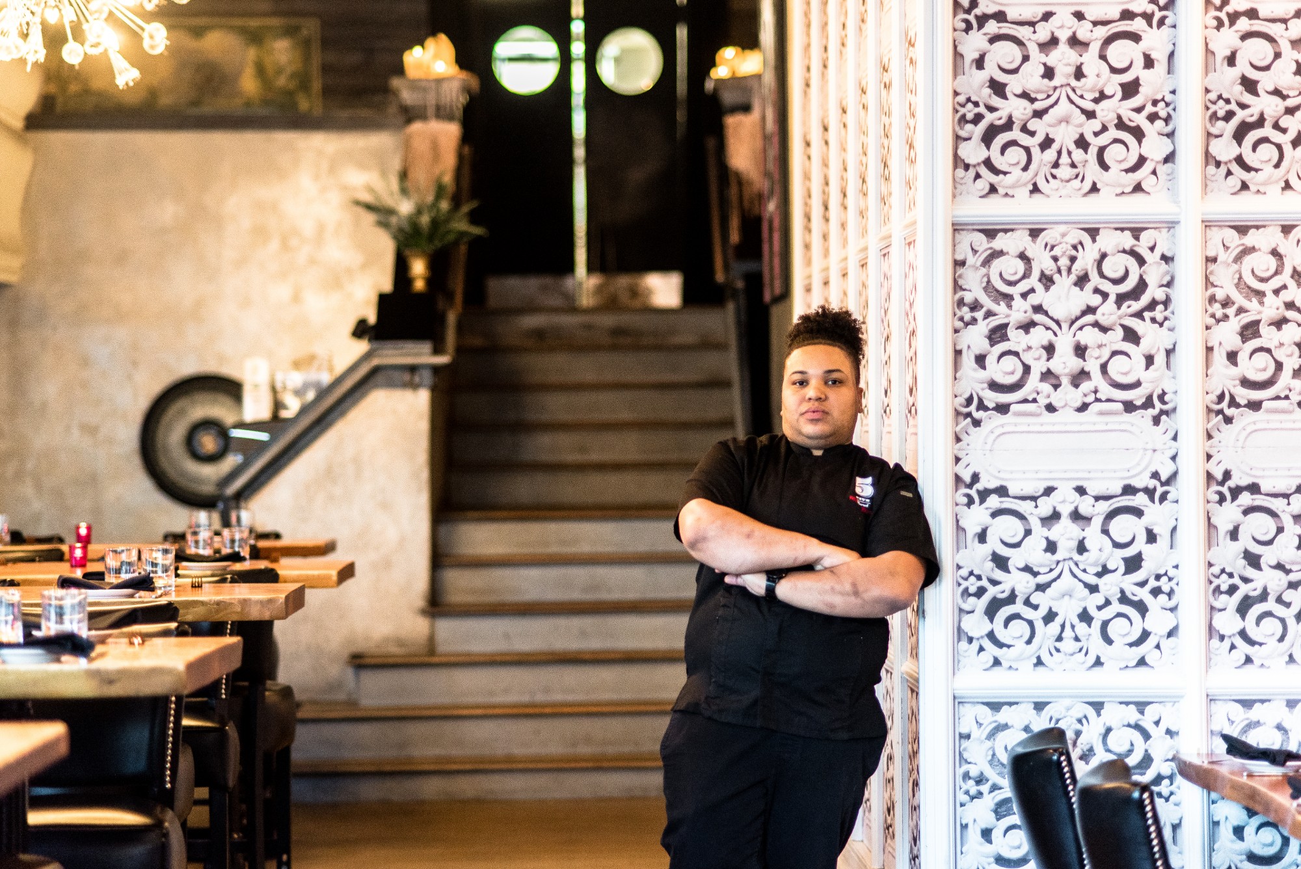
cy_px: 434
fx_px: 3073
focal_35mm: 85
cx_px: 650
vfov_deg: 16.1
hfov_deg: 23.9
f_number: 1.8
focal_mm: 85
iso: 1000
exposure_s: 1/125
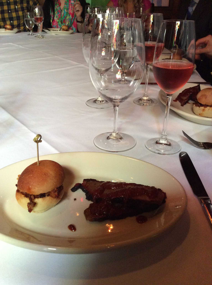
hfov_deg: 44.0
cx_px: 106
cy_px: 142
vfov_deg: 56.9
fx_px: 262
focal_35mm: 32
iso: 160
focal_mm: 3.3
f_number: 2.4
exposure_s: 1/24
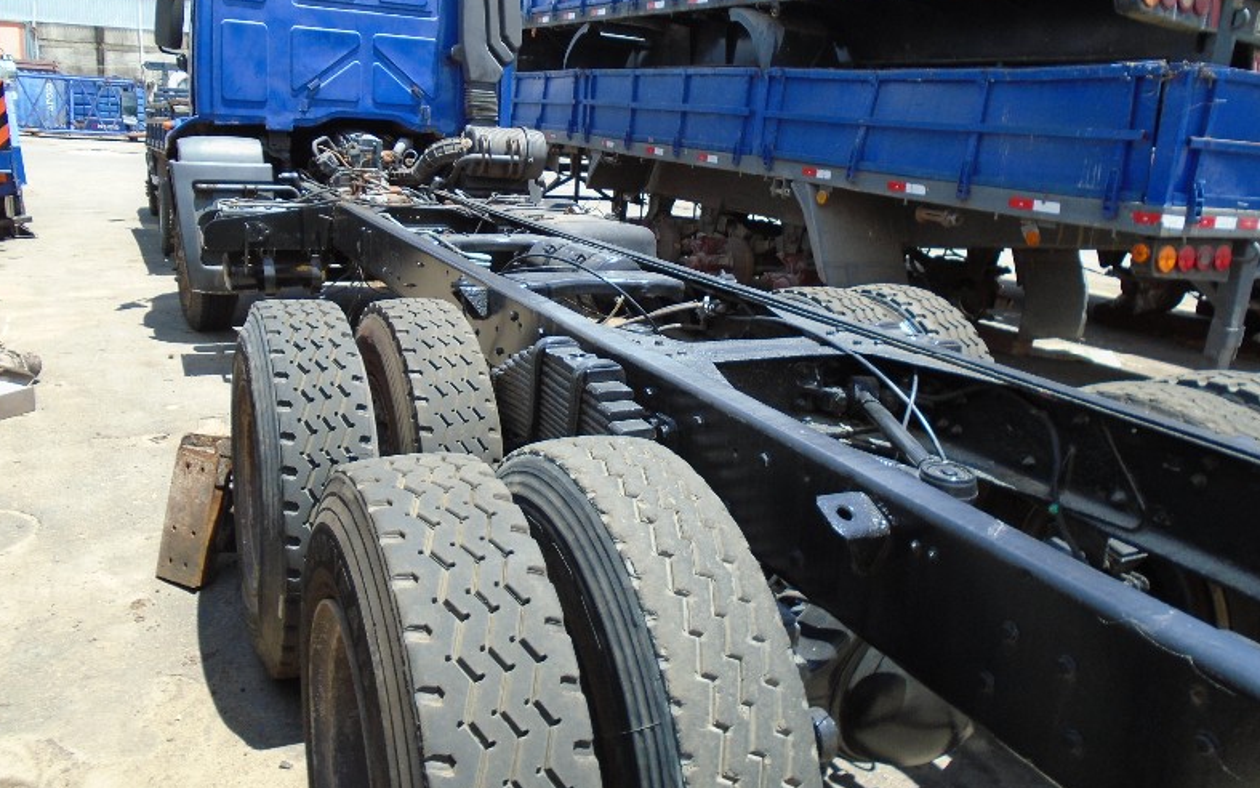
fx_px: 962
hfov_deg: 66.5
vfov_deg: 44.4
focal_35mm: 28
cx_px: 623
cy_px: 328
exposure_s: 1/400
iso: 100
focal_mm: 4.6
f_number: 3.2
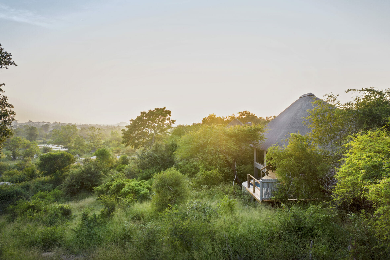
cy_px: 130
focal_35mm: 28
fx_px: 303
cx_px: 195
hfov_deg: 65.5
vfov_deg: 46.4
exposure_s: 1/80
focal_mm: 10.26
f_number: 4
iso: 100
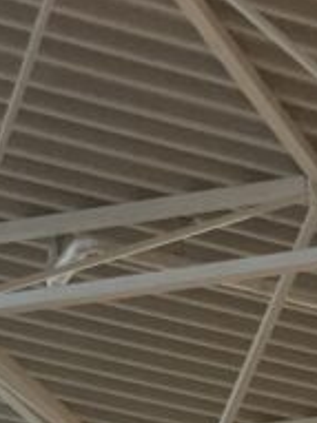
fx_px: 2848
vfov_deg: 7.9
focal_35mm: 233
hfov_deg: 6.3
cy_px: 1019
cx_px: 488
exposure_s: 1/122
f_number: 1.8
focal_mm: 3
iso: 50
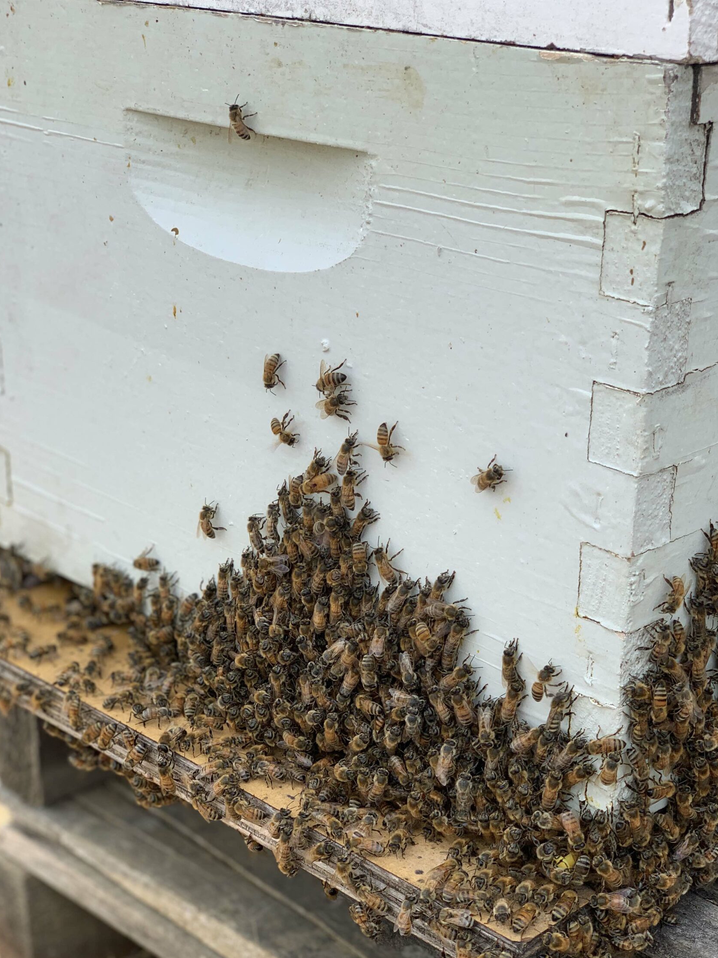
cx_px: 406
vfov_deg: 32.2
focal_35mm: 60
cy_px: 532
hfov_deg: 24.4
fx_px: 1660
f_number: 2.4
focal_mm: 6
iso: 16
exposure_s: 1/585
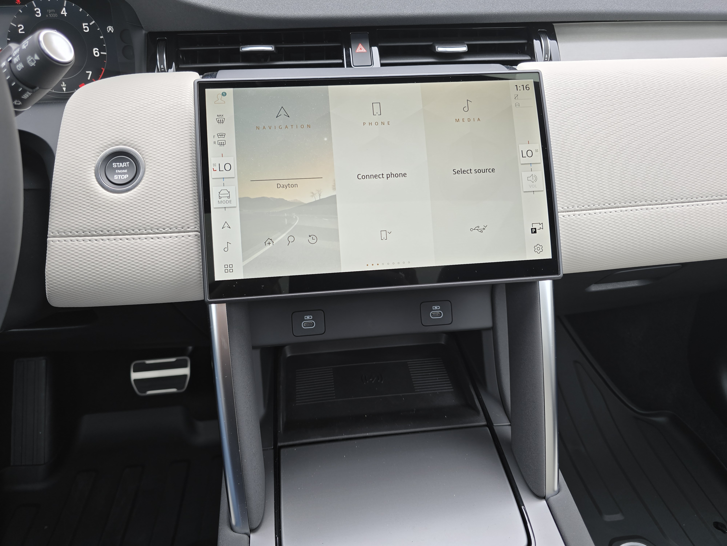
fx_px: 483
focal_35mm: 23
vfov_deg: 58.9
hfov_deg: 73.9
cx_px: 364
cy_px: 273
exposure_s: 1/64.9
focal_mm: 6.3
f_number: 1.7
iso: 16
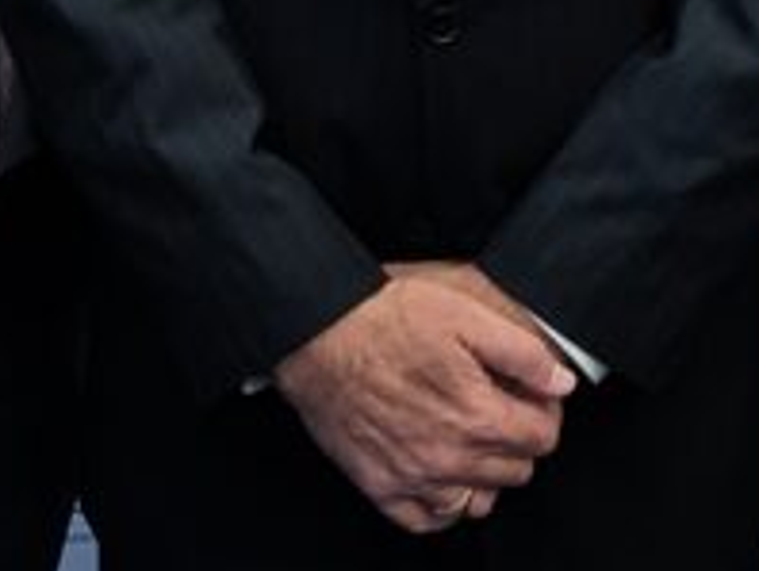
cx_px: 502
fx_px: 2722
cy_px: -427
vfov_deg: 11.2
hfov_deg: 15.8
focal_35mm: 124
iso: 635
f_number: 1.85
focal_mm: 6.81
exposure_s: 1/40
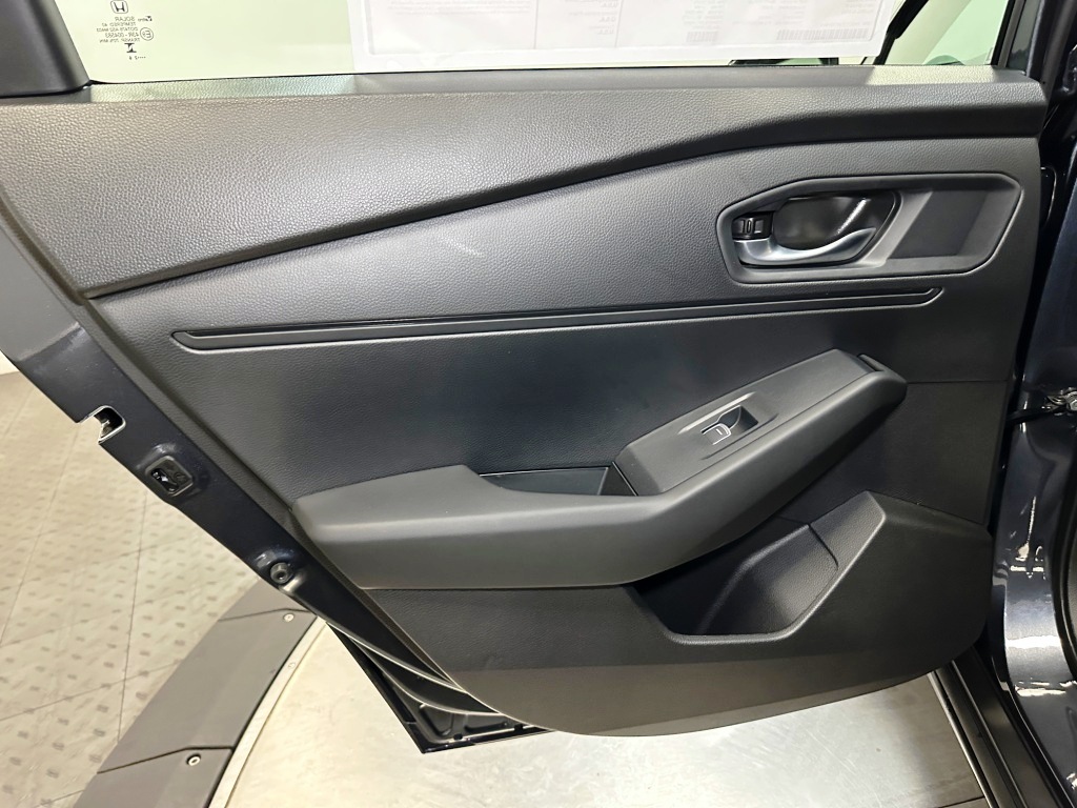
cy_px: 404
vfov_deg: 56.8
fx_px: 747
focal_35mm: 24
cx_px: 538
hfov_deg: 71.6
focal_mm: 6.86
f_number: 1.78
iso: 800
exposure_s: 1/40
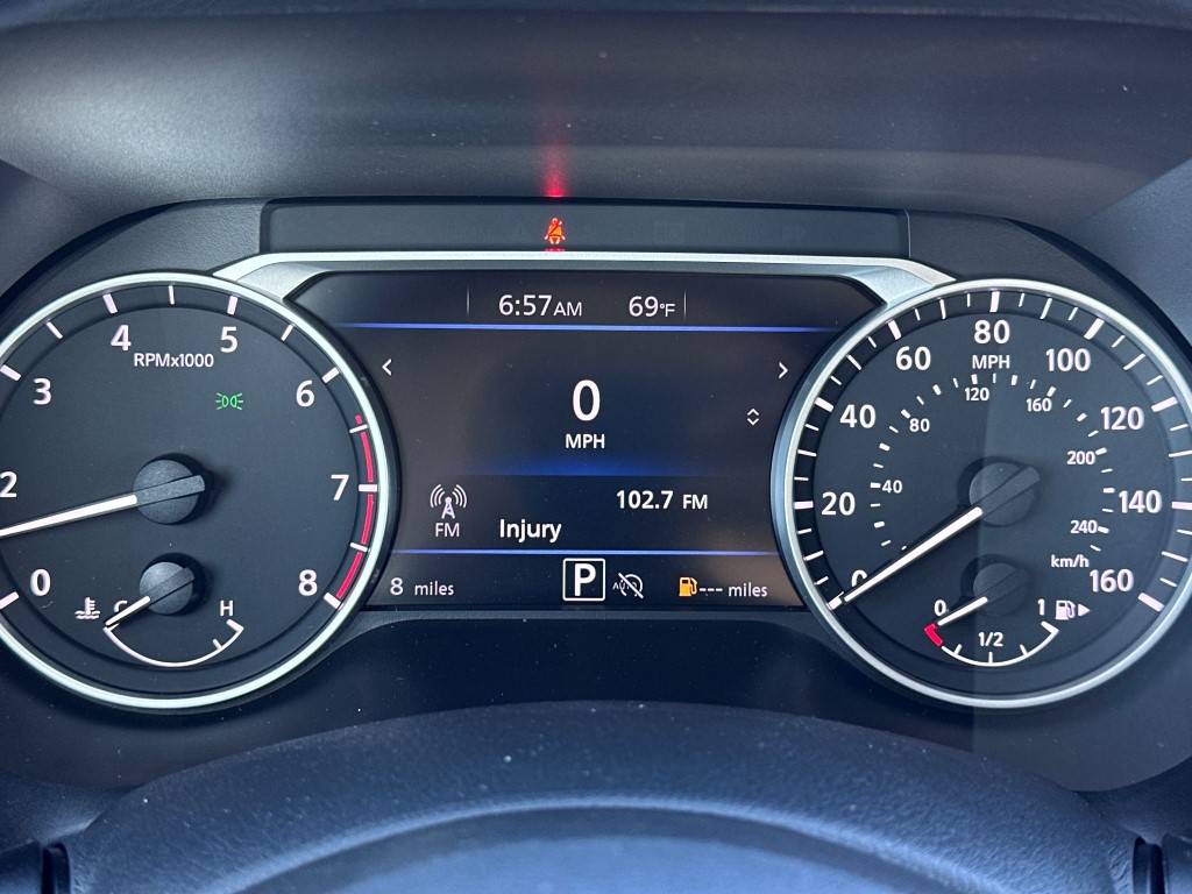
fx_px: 1653
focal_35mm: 48
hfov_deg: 39.7
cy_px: 447
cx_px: 596
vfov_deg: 30.3
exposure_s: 1/60
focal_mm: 6.86
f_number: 1.78
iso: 100
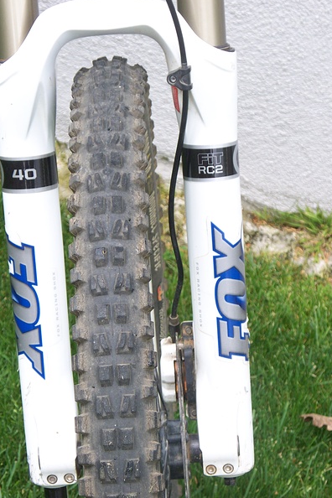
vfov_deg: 14.0
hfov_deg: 9.3
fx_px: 2033
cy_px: 247
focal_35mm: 147
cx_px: 107
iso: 80
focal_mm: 22.05
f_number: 3.8
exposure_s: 1/100
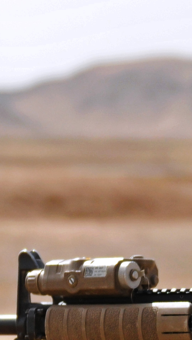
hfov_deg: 4.8
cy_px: 425
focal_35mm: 251
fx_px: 2271
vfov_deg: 8.5
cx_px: 301
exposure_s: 1/3200
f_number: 2.8
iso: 250
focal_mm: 36
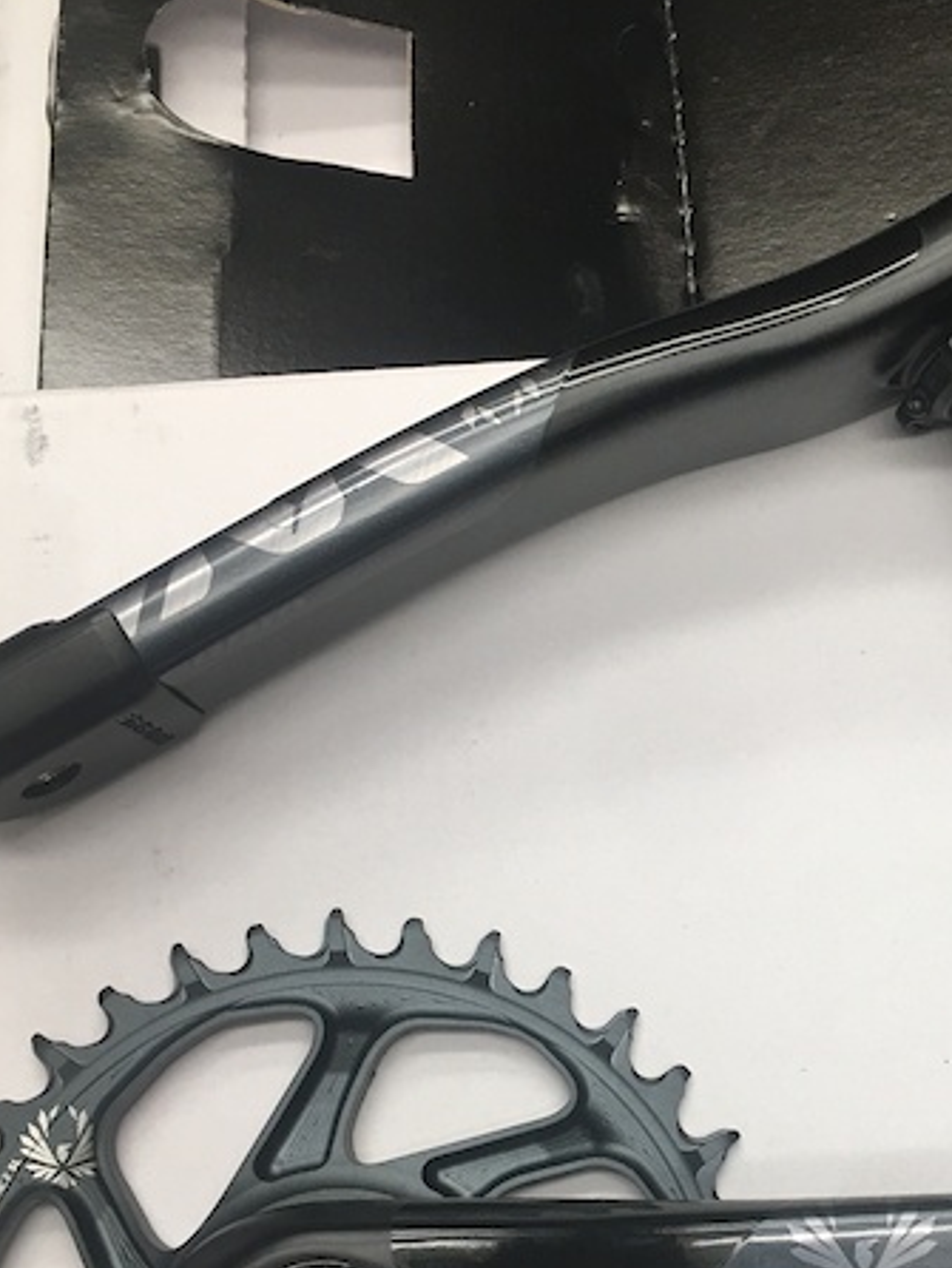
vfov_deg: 36.1
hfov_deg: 27.6
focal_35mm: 52
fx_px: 1905
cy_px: 918
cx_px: 736
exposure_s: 1/30
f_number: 2.2
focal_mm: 4.15
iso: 32
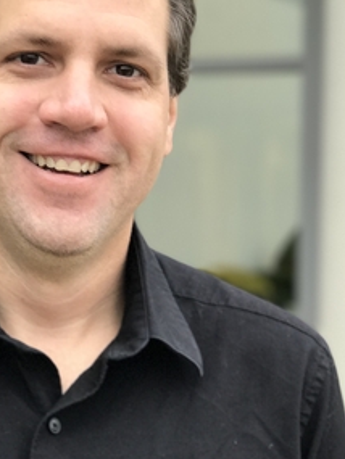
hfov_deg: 12.3
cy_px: 222
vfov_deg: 16.4
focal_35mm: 120
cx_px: 52
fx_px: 1593
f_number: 2.8
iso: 64
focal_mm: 6.6
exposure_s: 1/60
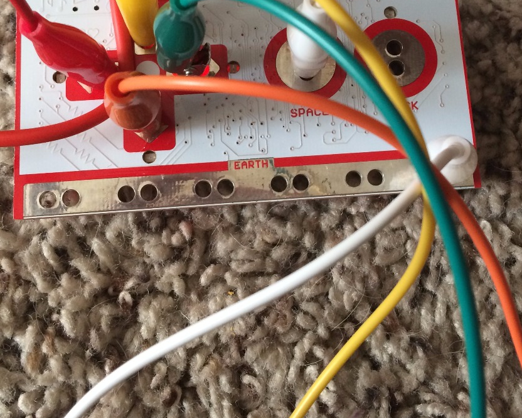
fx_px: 757
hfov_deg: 38.0
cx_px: 301
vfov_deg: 30.3
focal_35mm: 49
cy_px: 99
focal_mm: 4.15
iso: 160
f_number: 2.2
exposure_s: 1/30
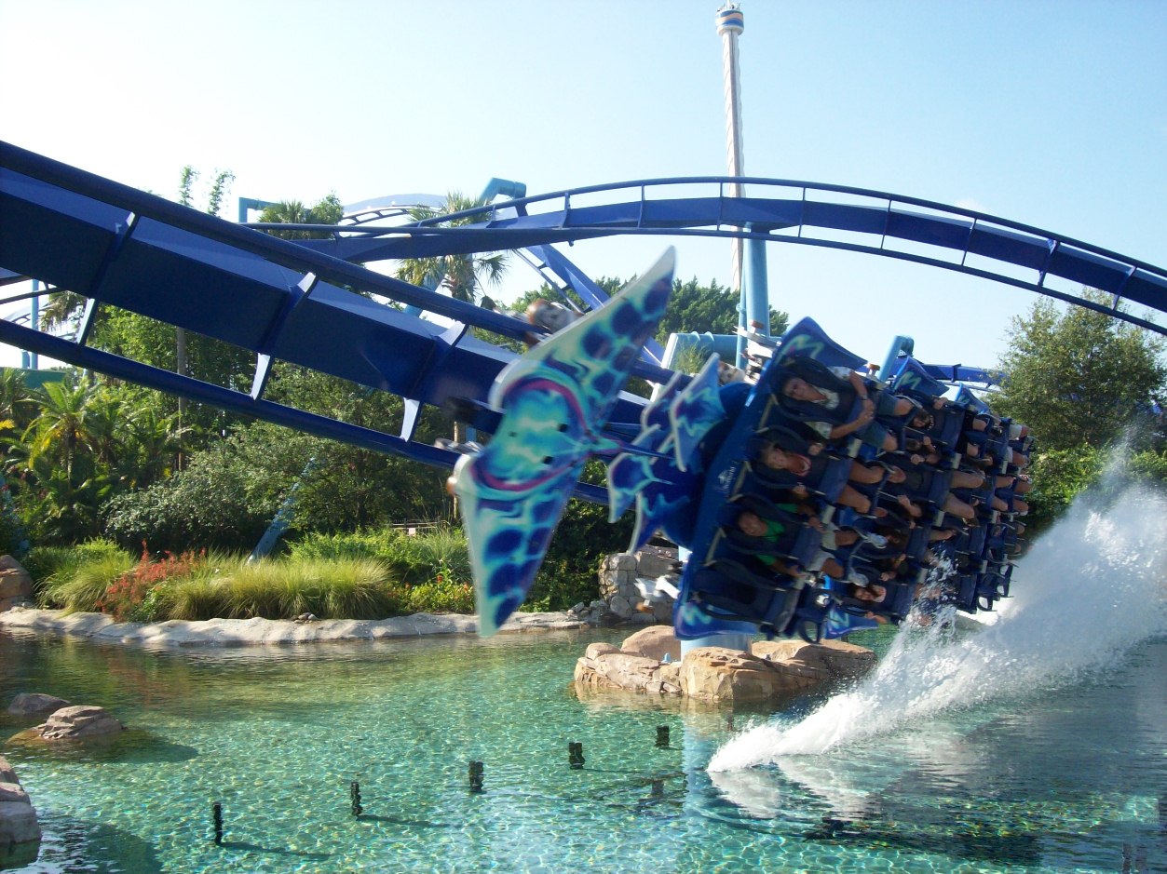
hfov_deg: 51.4
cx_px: 584
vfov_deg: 39.6
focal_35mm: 36
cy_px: 437
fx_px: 1213
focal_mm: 6
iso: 80
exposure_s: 1/259
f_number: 4.8
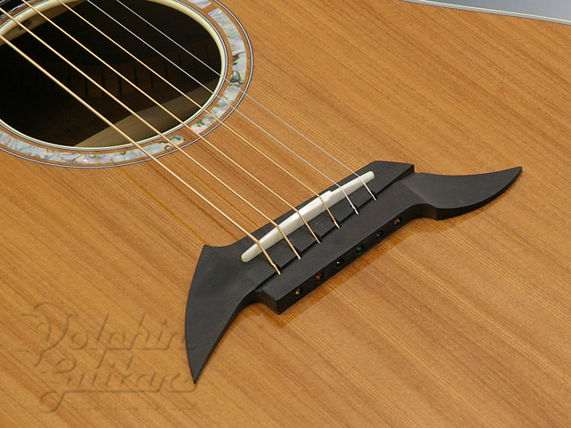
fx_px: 4949
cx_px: 286
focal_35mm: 300
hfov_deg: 6.6
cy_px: 214
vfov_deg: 5.0
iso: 400
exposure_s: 1
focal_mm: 200
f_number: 19
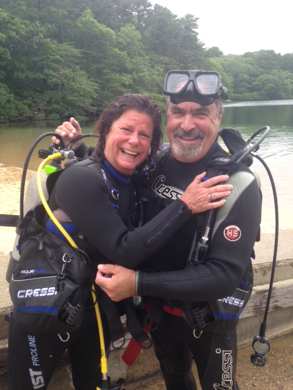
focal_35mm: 33
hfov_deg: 42.9
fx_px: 372
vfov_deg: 55.4
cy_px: 195
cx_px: 146
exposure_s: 1/246
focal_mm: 4.12
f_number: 2.4
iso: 50
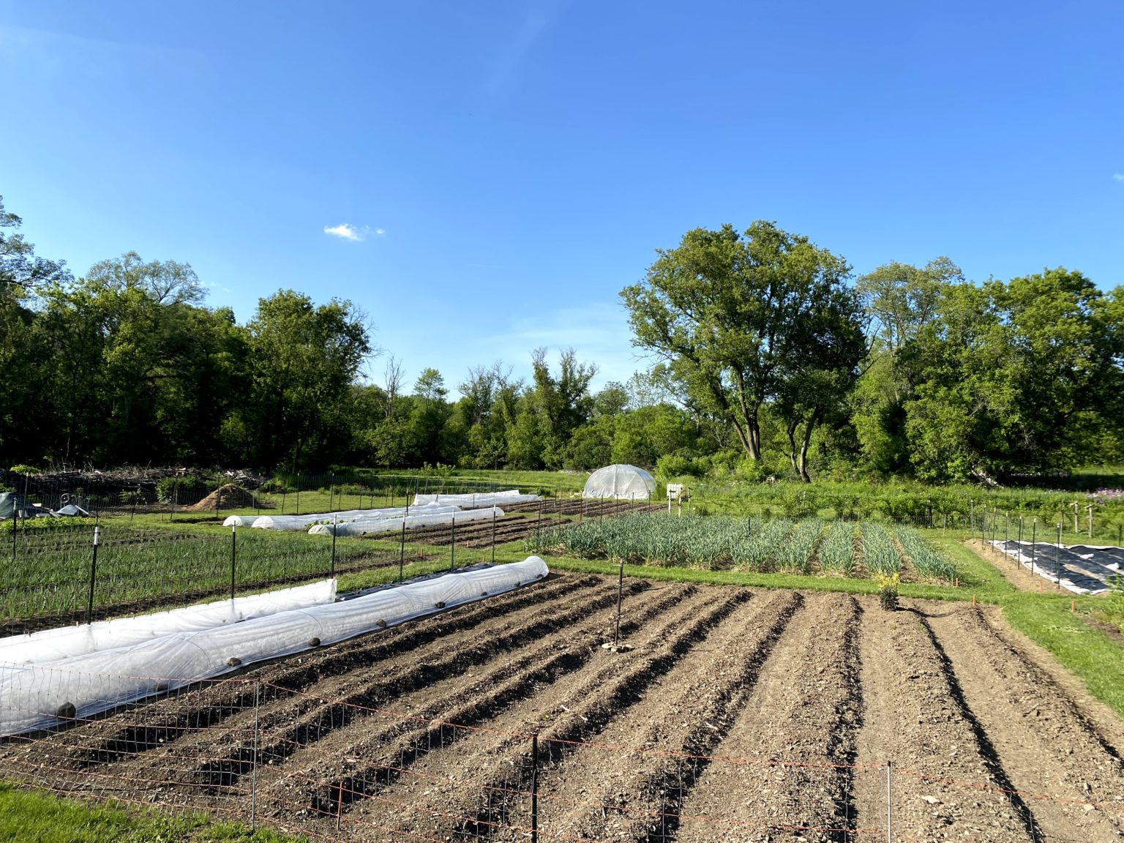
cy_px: 422
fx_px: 844
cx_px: 562
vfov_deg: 53.1
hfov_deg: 67.3
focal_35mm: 26
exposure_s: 1/1961
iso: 32
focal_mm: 4.25
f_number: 1.8
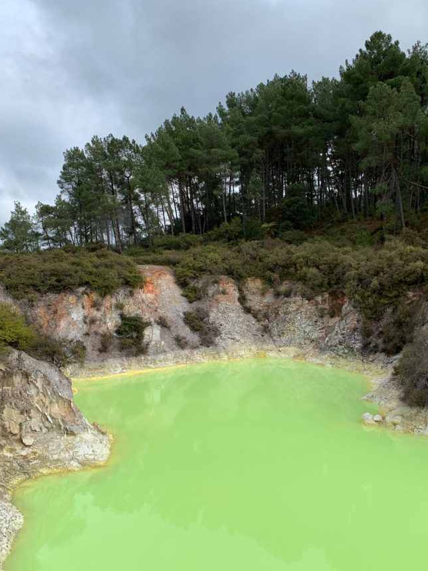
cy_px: 326
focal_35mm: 31
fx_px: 511
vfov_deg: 58.1
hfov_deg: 45.3
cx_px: 239
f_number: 1.8
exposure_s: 1/1314
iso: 25
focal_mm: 4.25
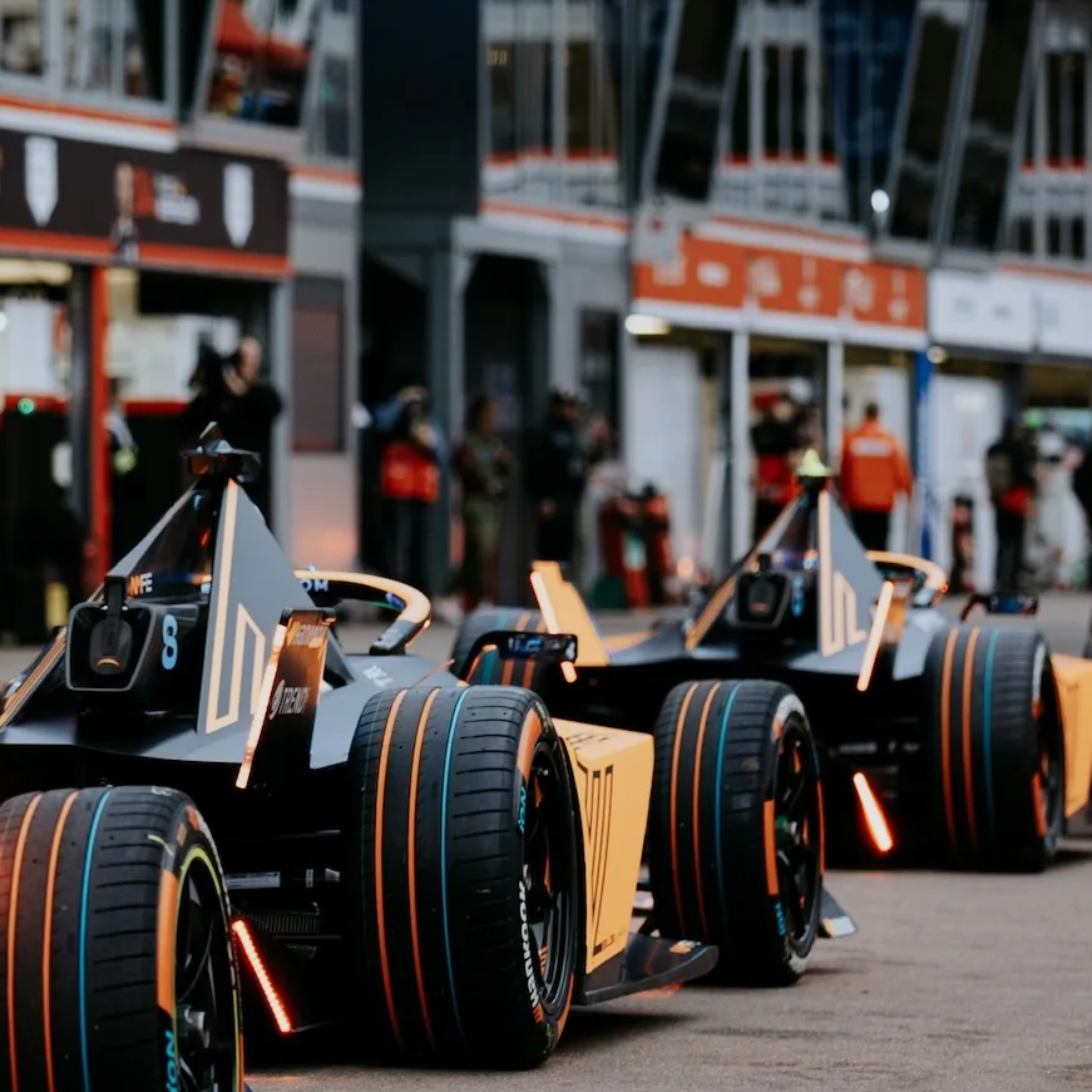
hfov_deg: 7.1
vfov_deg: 7.1
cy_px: 445
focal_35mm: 246
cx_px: 395
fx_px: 8780
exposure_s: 1/320
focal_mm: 140
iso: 400
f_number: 4
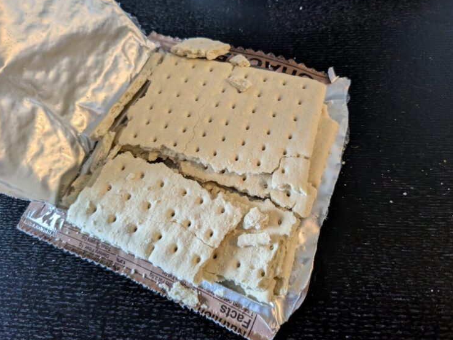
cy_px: 168
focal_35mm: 25
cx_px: 224
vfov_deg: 54.9
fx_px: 327
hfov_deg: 69.4
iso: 643
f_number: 1.7
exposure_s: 1/25
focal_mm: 4.53
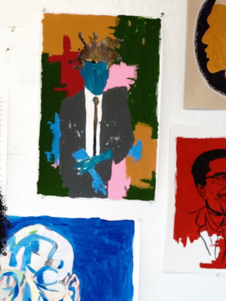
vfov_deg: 17.5
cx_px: -92
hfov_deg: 13.2
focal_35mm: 107
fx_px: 931
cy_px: 357
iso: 3200
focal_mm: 35
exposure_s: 1/80
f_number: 6.3
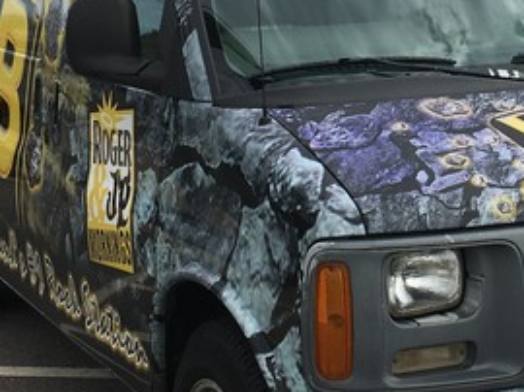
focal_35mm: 86
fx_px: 1301
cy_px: 29
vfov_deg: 16.9
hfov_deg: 22.4
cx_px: 442
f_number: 2.2
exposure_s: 1/1972
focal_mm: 4.15
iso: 25
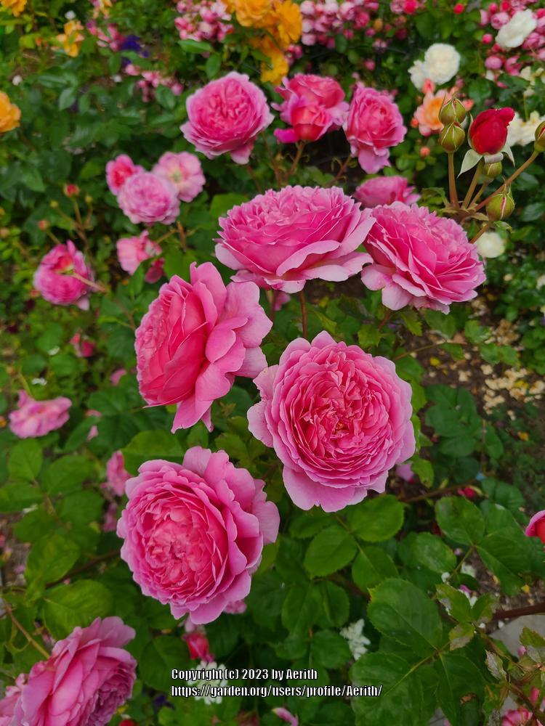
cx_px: 272
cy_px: 363
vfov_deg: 67.3
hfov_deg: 53.1
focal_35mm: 26
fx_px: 546
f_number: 1.8
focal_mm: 5.4
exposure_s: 1/3381
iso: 40
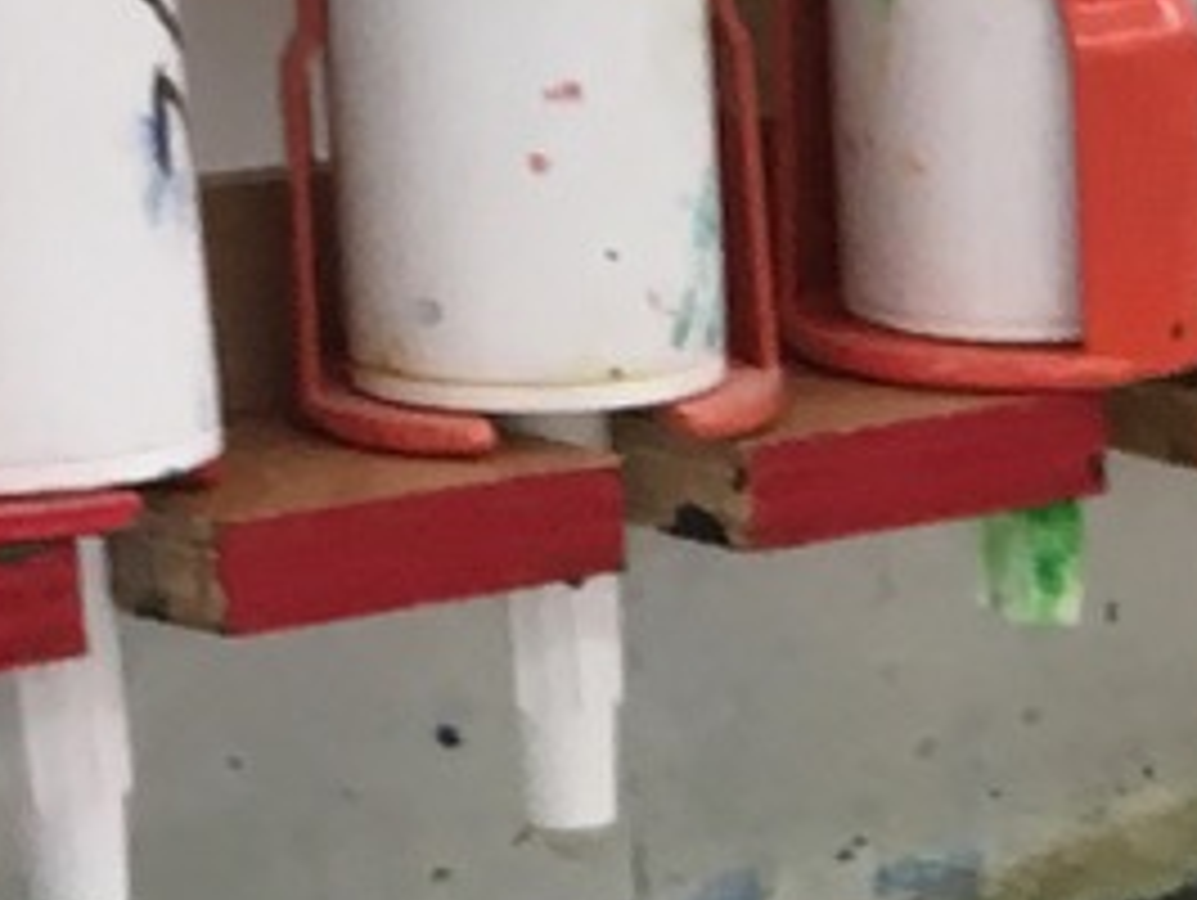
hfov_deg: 8.9
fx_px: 7545
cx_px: 1732
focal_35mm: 218
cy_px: 2606
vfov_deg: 6.3
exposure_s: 1/33
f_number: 2.2
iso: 32
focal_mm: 4.15
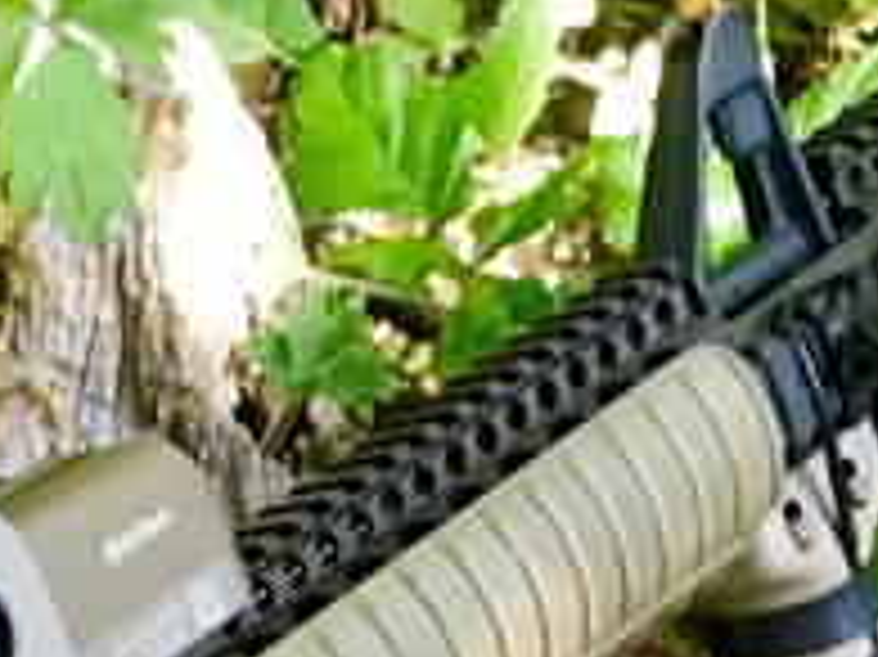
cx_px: -106
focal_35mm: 170
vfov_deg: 8.3
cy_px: 1323
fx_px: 4309
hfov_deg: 11.5
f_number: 2.4
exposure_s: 1/30
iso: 40
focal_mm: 3.3
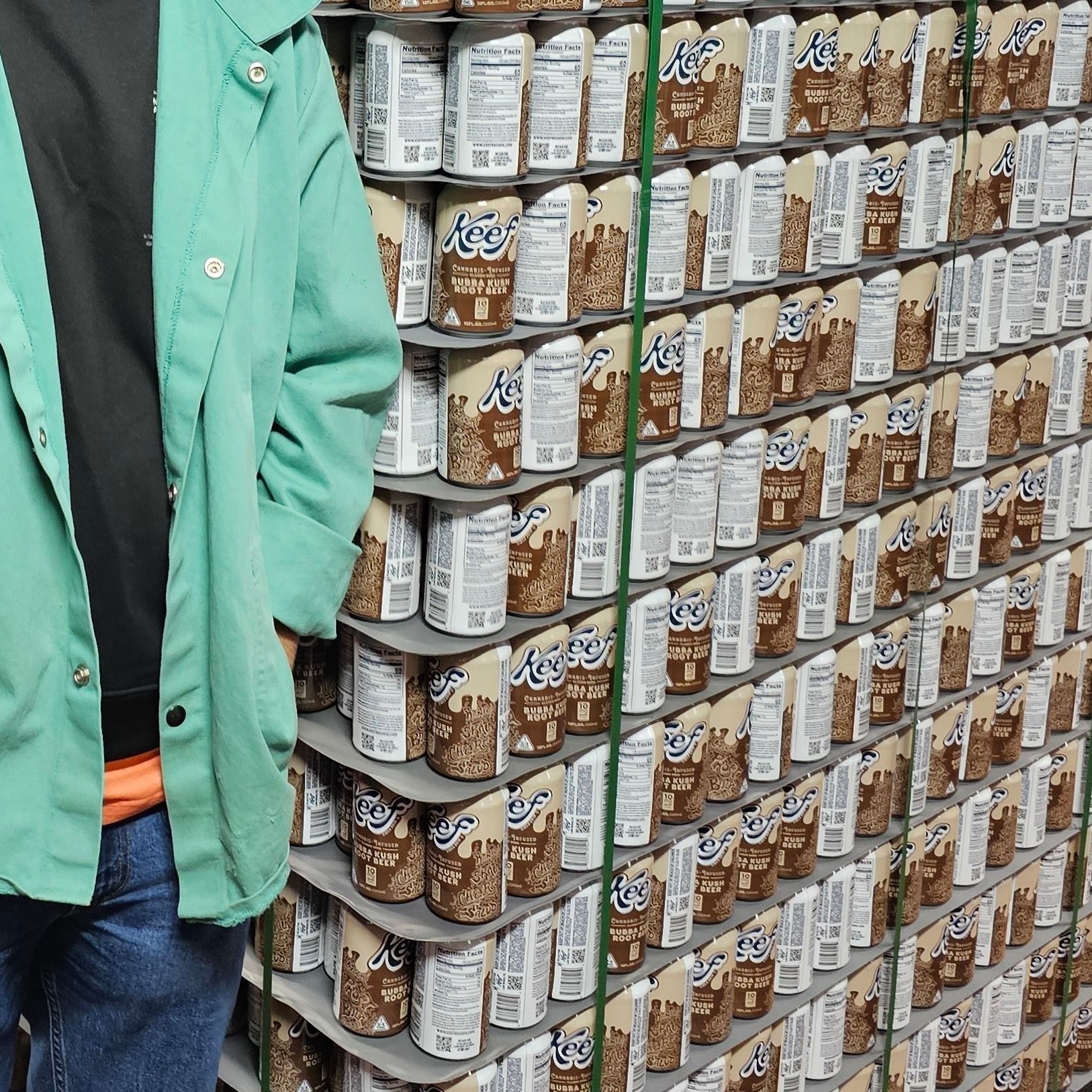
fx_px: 1785
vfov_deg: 33.0
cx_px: 208
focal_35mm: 50
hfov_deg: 33.0
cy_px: 210
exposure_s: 1/120
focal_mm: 6.3
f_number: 1.7
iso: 640
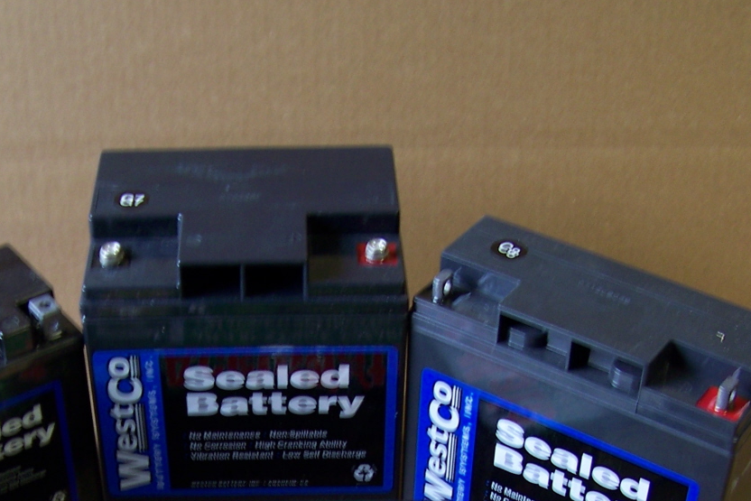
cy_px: 630
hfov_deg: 27.9
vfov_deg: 17.8
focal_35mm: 72
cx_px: 259
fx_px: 1502
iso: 64
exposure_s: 1/8
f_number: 2.8
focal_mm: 5.85
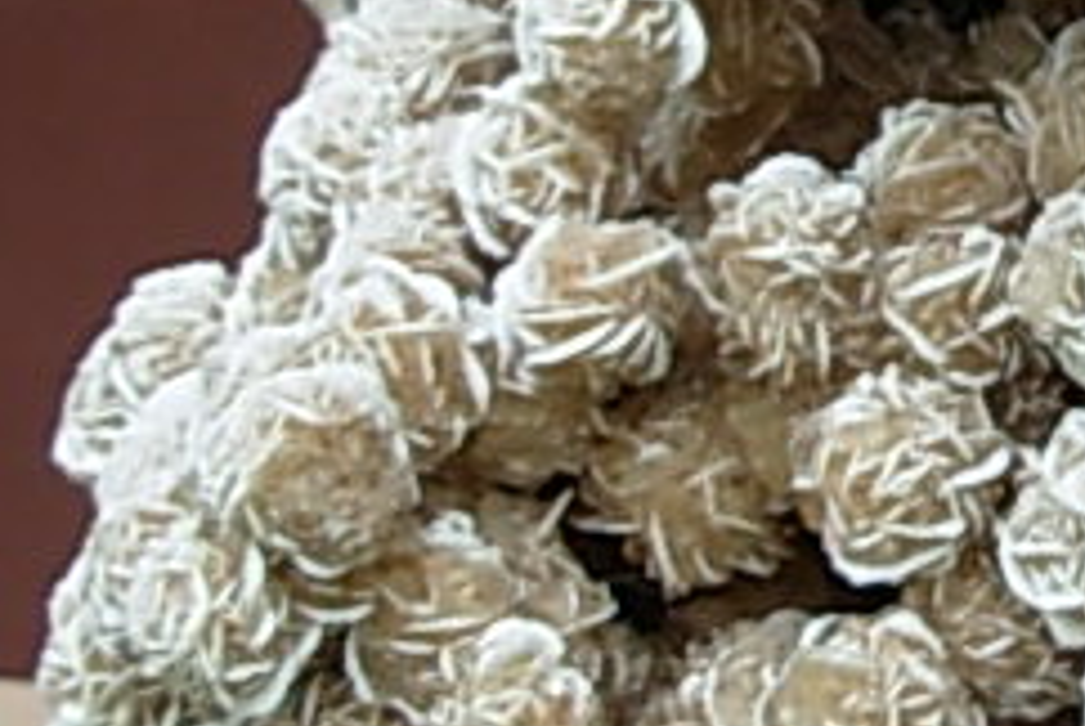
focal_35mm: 167
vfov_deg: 8.2
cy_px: 117
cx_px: 1502
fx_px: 5039
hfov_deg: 11.9
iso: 50
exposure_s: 1/287
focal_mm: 6.3
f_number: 2.9
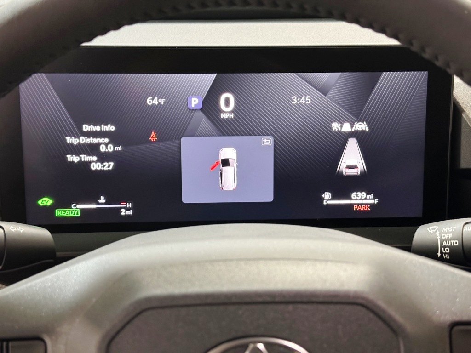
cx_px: 236
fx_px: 653
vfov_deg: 30.3
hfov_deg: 39.7
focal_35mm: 48
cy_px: 176
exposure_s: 1/17
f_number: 1.78
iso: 640
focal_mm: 6.86
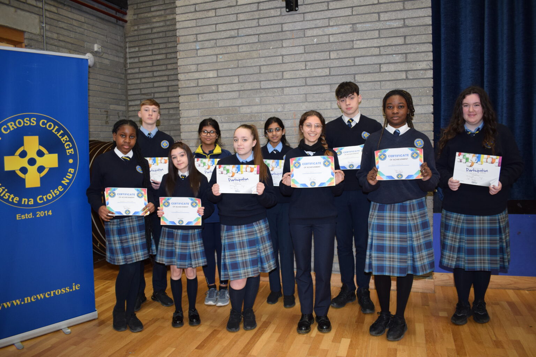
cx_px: 268
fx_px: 402
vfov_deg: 47.9
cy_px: 178
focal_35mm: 27
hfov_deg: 67.4
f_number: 3.5
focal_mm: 18
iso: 800
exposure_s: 1/60
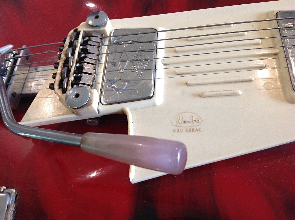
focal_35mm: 35
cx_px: 148
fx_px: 298
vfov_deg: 40.6
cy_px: 110
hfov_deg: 52.7
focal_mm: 4.28
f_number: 2.4
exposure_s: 1/15
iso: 100
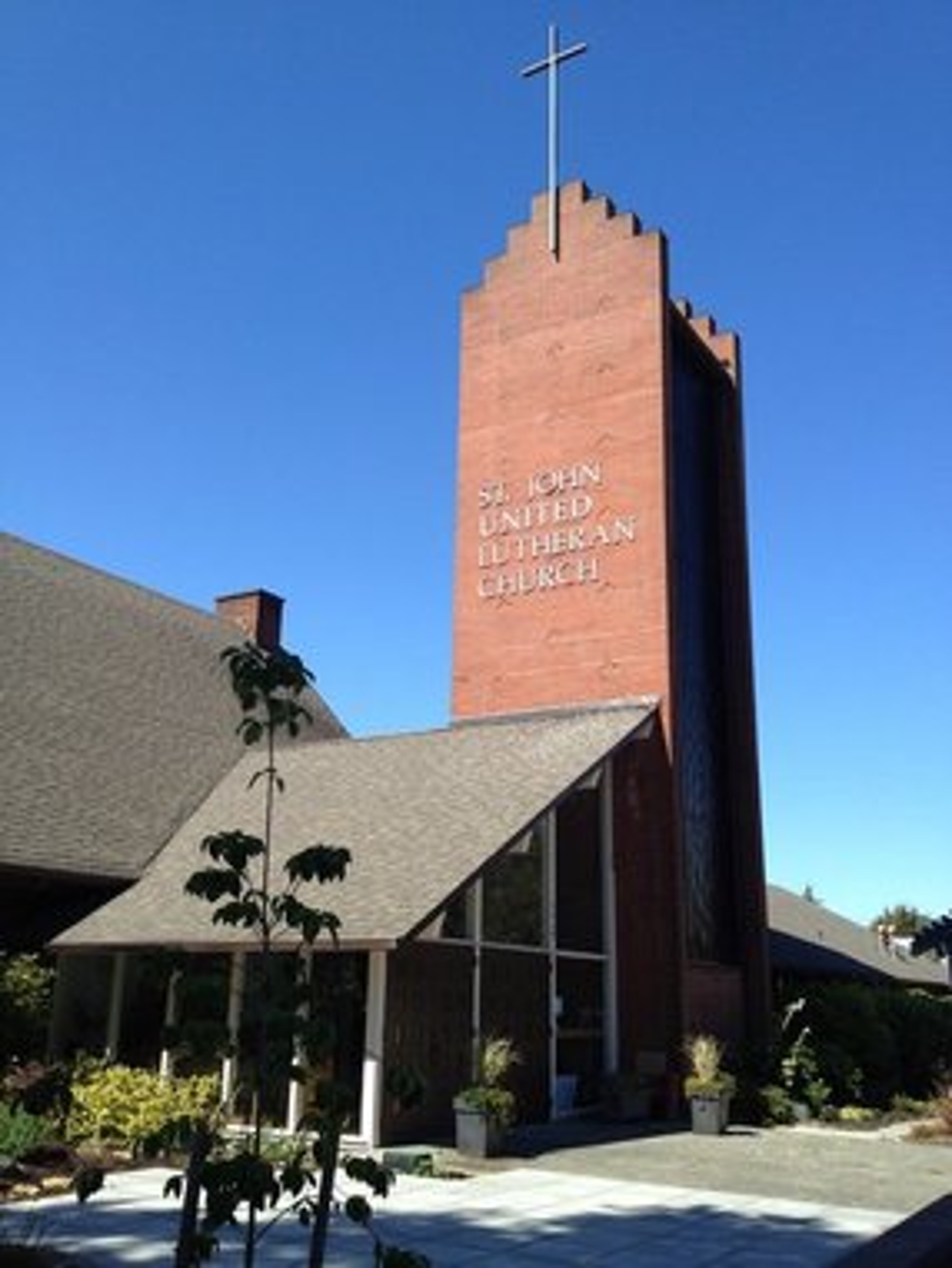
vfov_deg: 52.6
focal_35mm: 35
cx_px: 476
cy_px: 634
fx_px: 1283
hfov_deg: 40.7
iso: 64
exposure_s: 1/1004
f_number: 2.4
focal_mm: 4.28
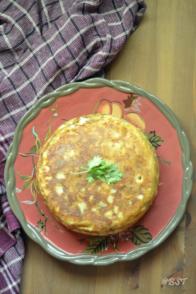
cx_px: 98
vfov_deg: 27.0
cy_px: 147
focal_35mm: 75
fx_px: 612
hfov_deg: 18.2
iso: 1400
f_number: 1.8
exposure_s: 1/60
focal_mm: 50
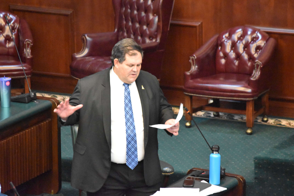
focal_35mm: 218
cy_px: 98
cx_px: 147
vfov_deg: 6.3
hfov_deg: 9.5
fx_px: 1776
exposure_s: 1/100
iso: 12800
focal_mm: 145
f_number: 5
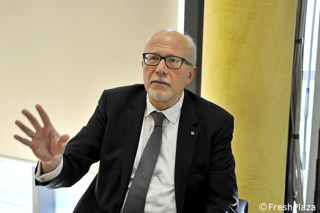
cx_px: 160
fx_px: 444
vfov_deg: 27.0
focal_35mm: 50
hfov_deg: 39.6
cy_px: 106
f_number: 3.2
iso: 200
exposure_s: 1/125
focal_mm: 50
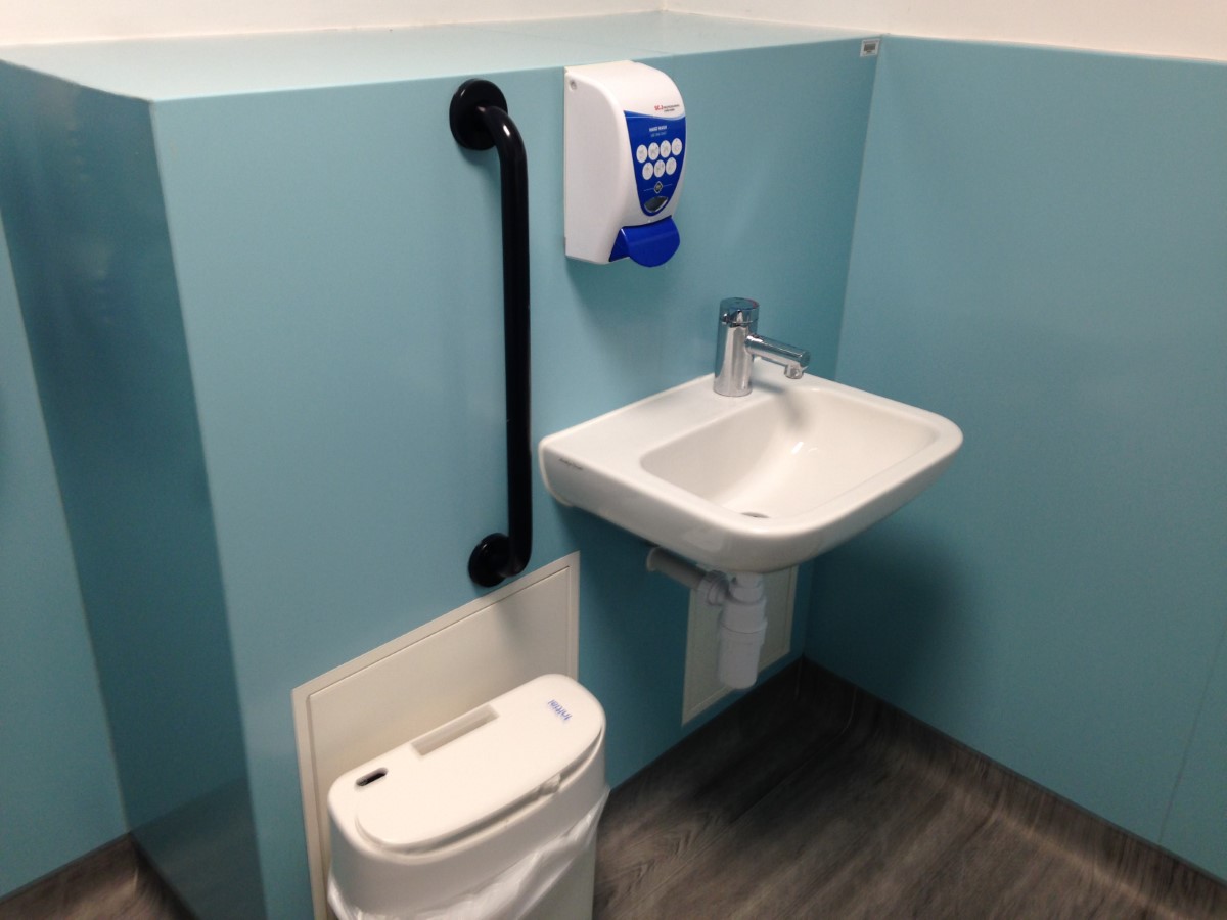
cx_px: 614
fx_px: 1170
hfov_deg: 55.4
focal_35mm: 33
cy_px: 460
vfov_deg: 42.9
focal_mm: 4.12
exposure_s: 1/20
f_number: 2.4
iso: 64
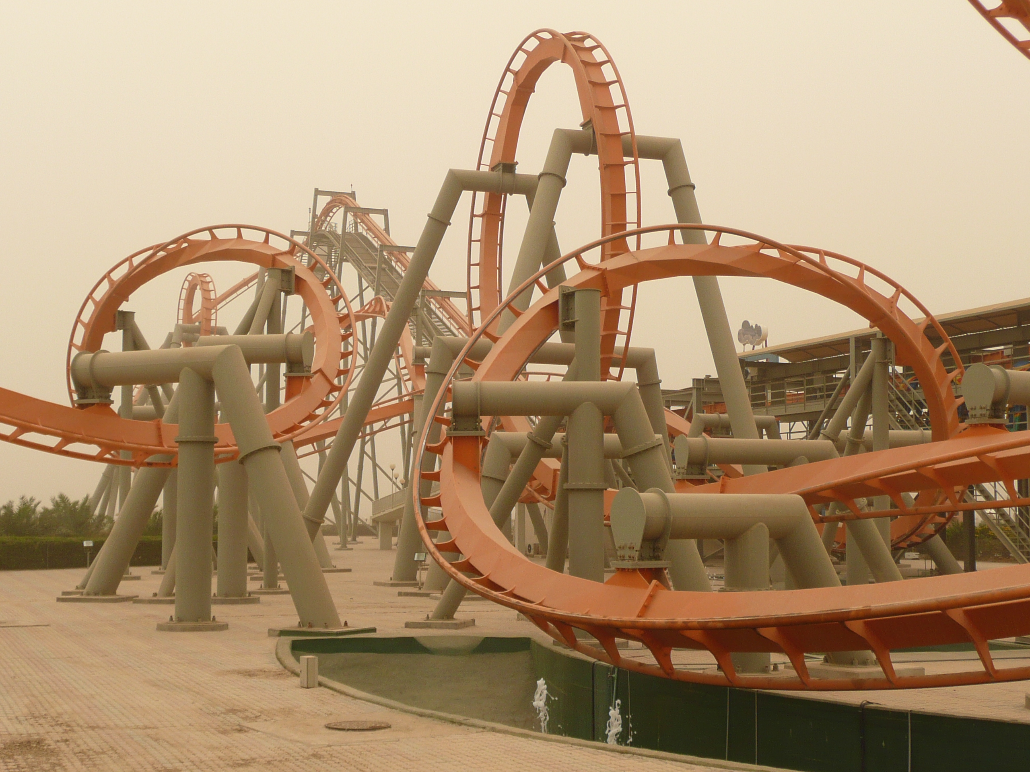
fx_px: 1547
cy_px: 386
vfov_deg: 28.0
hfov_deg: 36.8
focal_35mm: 52
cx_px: 515
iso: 100
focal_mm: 7
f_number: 4
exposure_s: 1/320
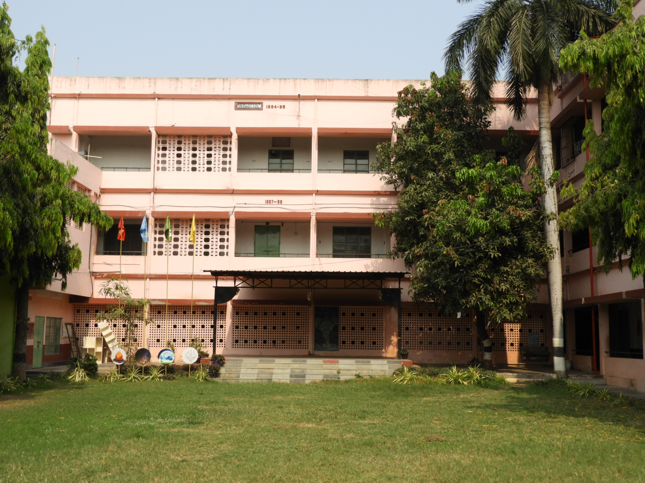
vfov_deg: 36.0
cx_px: 322
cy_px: 242
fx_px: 745
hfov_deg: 46.8
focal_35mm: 40
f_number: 3.8
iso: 100
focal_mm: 7.2
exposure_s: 1/800
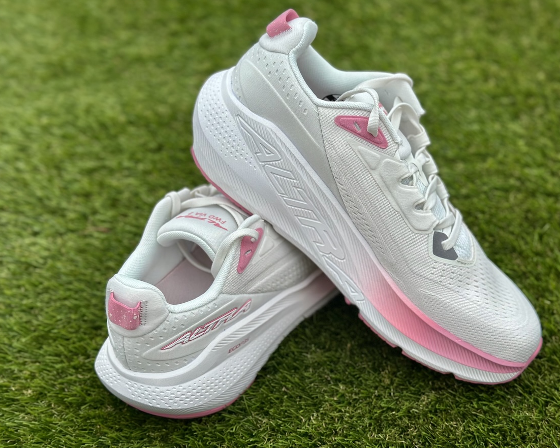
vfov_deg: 29.7
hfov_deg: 36.6
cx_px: 295
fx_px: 845
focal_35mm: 51
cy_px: 220
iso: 100
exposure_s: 1/8929
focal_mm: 6.86
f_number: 1.78
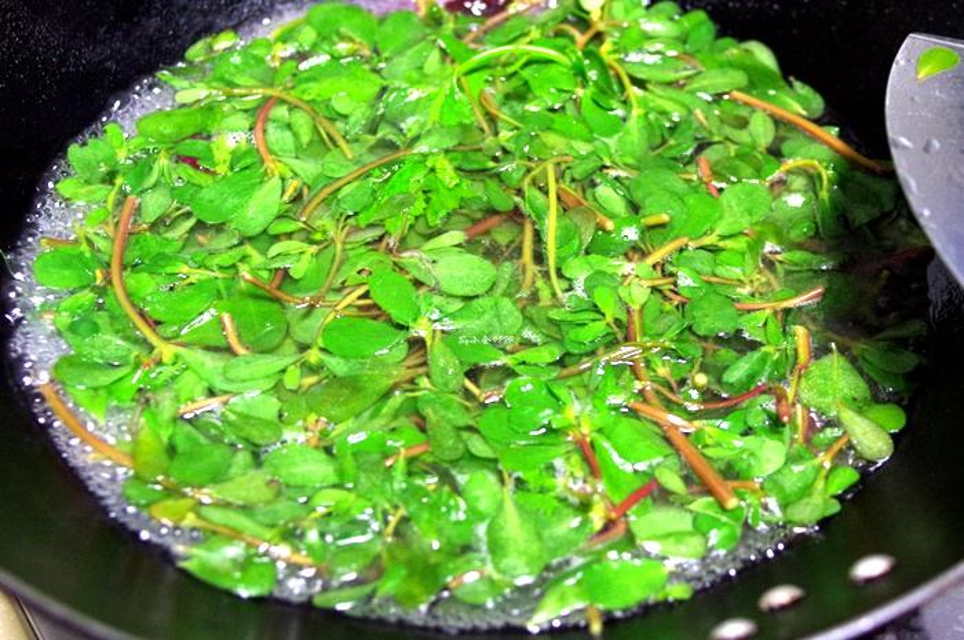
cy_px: 320
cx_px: 482
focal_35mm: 46
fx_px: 1230
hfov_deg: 42.8
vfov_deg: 29.2
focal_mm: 31
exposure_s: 1/40
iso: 3200
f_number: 4
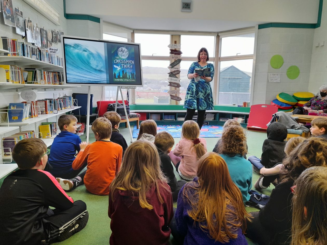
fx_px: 236
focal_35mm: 25
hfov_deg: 69.4
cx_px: 164
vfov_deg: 54.9
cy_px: 122
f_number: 2
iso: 125
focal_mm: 4.6
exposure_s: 1/50
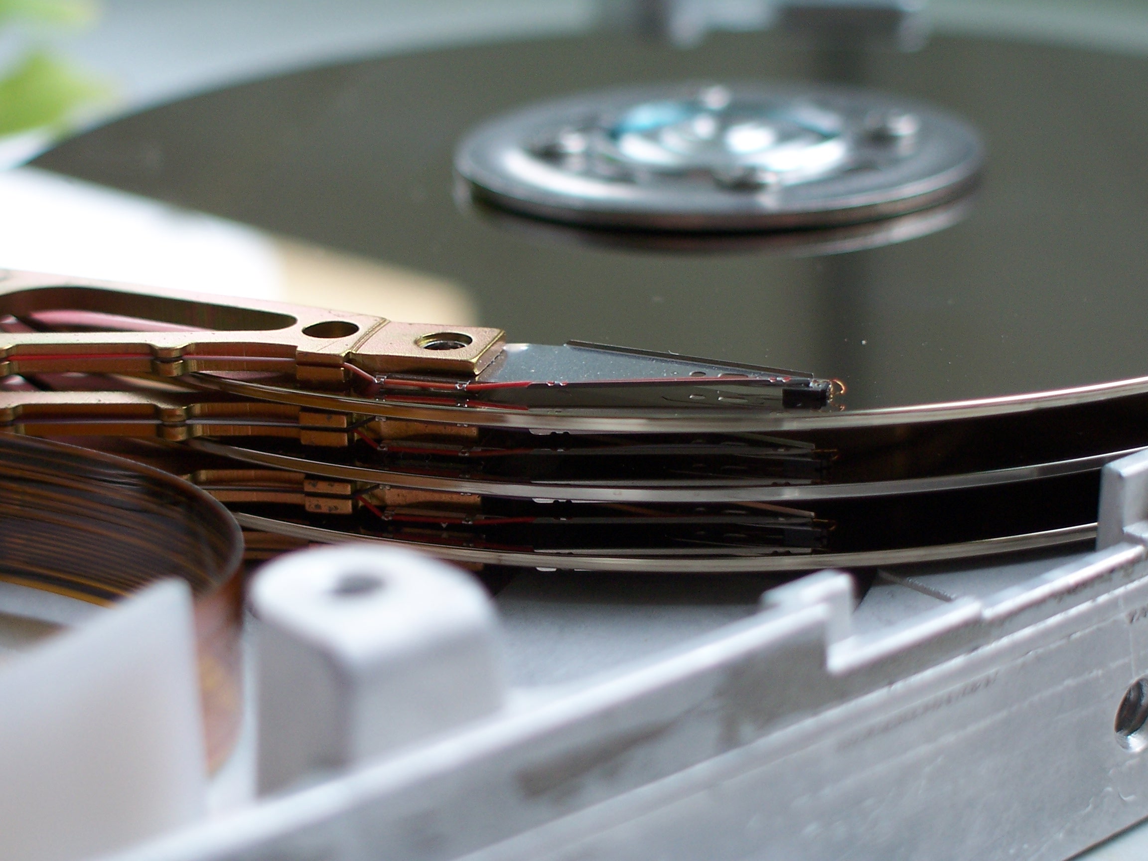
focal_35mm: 86
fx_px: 2852
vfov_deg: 17.2
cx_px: 574
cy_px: 430
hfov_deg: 22.8
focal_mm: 14.7
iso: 100
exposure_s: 1/60
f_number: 3.4
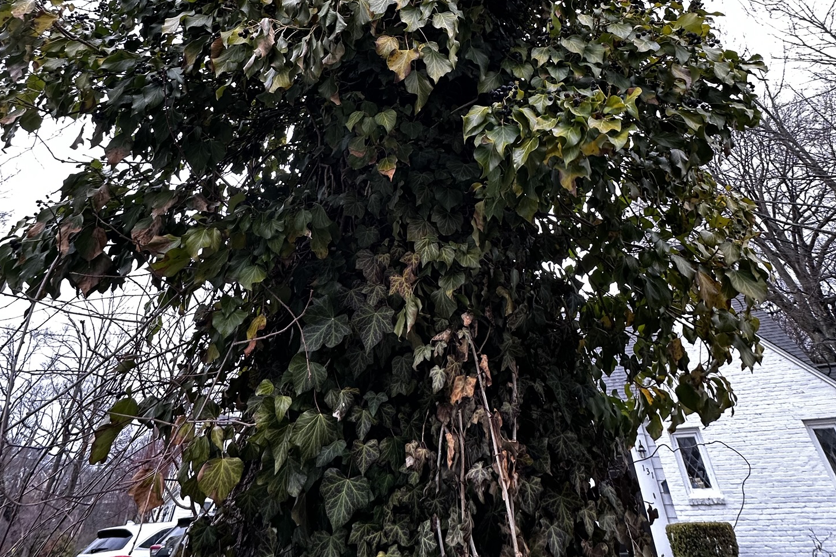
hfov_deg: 84.0
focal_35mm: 20
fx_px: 464
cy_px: 73
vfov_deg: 55.1
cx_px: 423
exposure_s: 1/99
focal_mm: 2.22
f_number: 2.2
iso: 100
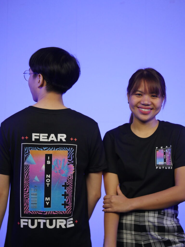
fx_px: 371
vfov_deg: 36.8
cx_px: 92
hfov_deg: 28.0
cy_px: 124
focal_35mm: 52
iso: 1250
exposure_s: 1/160
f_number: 3.2
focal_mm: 26
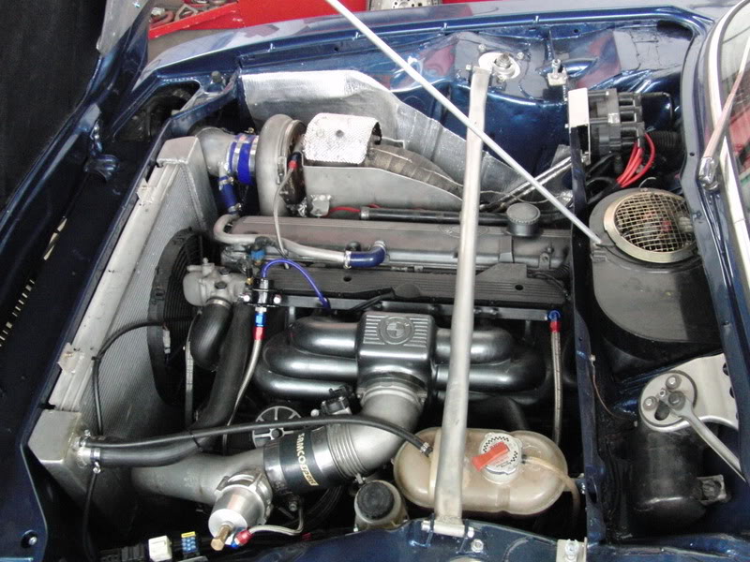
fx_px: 802
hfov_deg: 50.1
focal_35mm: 37
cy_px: 281
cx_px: 375
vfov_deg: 38.7
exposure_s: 1/50
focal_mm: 6.4
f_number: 3.6
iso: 800
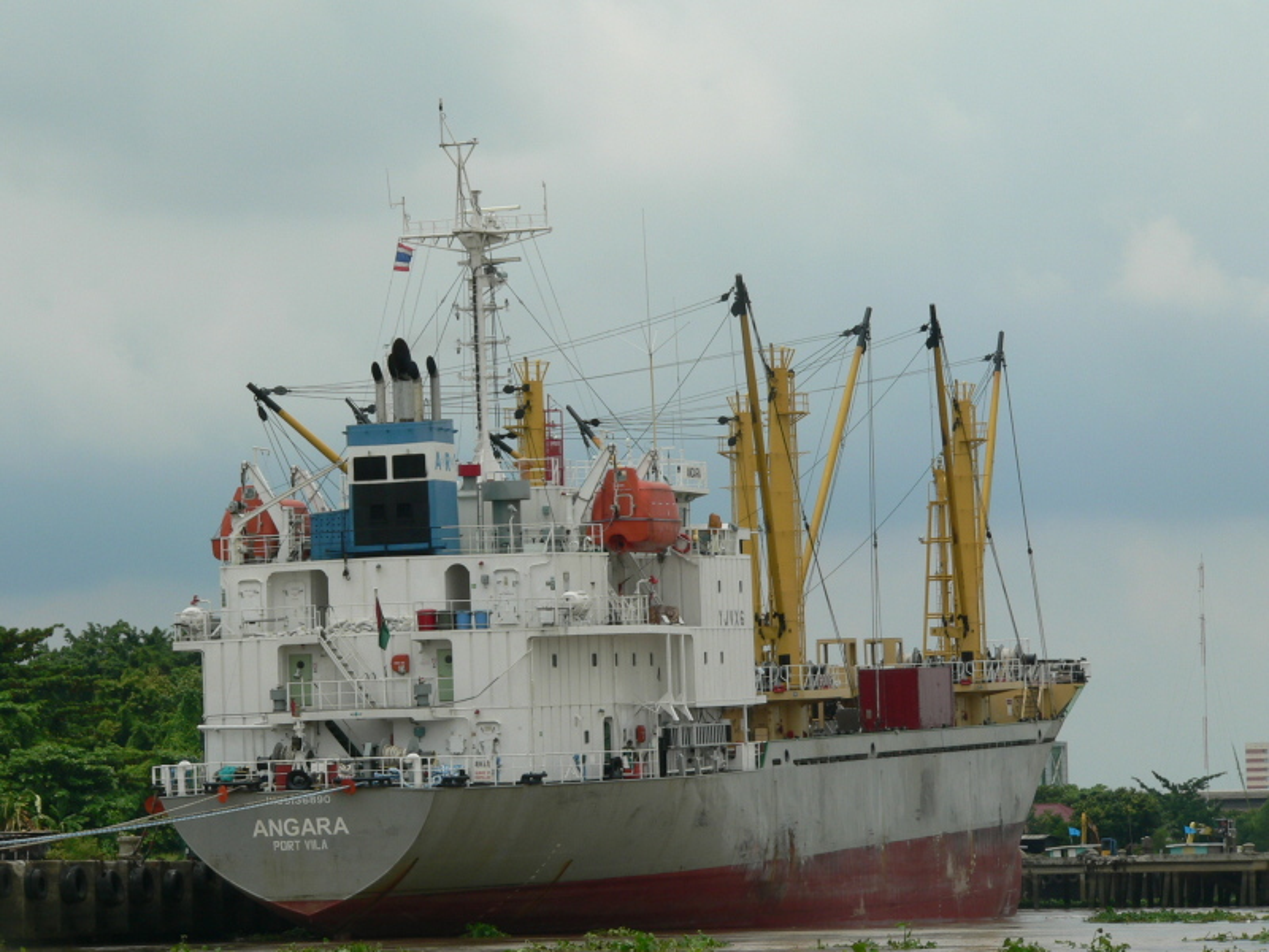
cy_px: 476
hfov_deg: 13.8
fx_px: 5242
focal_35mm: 143
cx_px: 634
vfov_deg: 10.4
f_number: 5.6
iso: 80
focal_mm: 23.8
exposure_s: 1/500
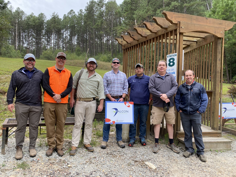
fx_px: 177
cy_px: 88
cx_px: 118
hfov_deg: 67.3
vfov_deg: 53.1
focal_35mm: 26
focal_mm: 4.25
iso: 32
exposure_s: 1/375
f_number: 1.8
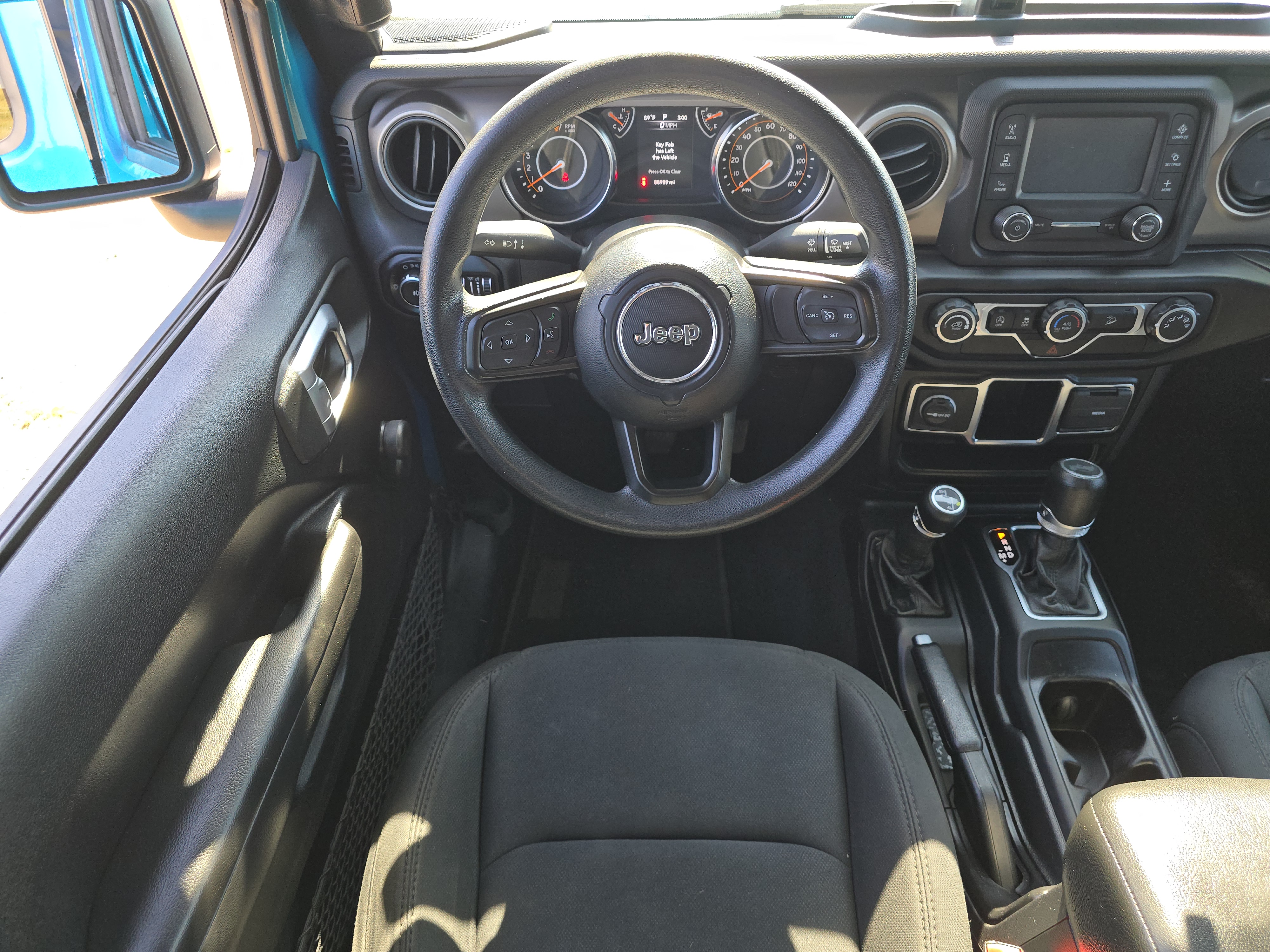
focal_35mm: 23
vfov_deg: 58.9
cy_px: 476
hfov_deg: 73.9
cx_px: 635
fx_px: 844
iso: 64
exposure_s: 1/180
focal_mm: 6.3
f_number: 1.7
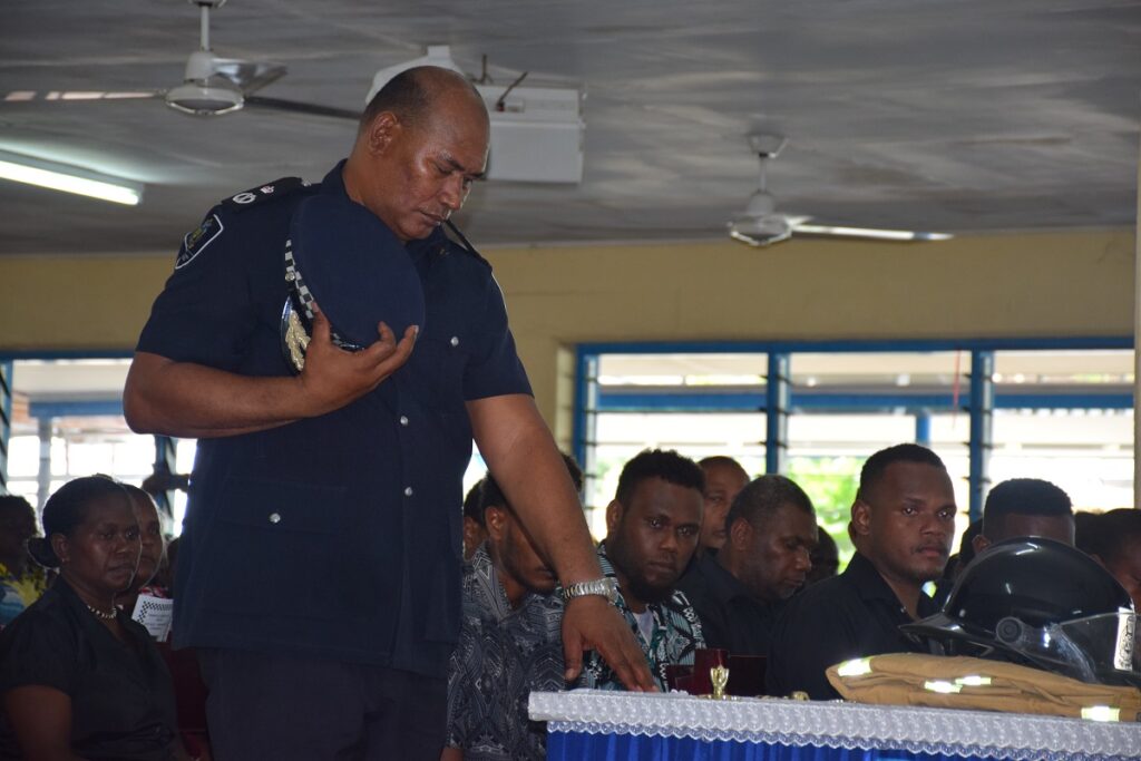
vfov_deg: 10.2
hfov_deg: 15.2
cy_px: 380
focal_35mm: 135
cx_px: 570
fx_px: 4279
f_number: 5.3
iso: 800
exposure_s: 1/100
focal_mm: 90
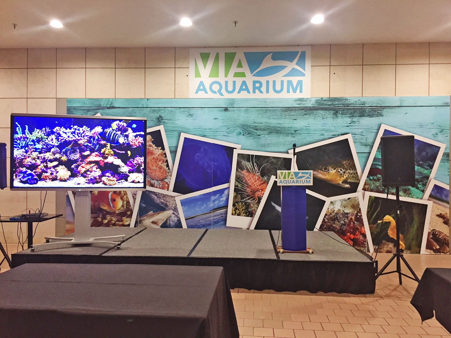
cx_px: 226
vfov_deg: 48.2
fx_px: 378
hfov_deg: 61.7
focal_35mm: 29
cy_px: 169
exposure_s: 1/30
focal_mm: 4.15
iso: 125
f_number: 2.2
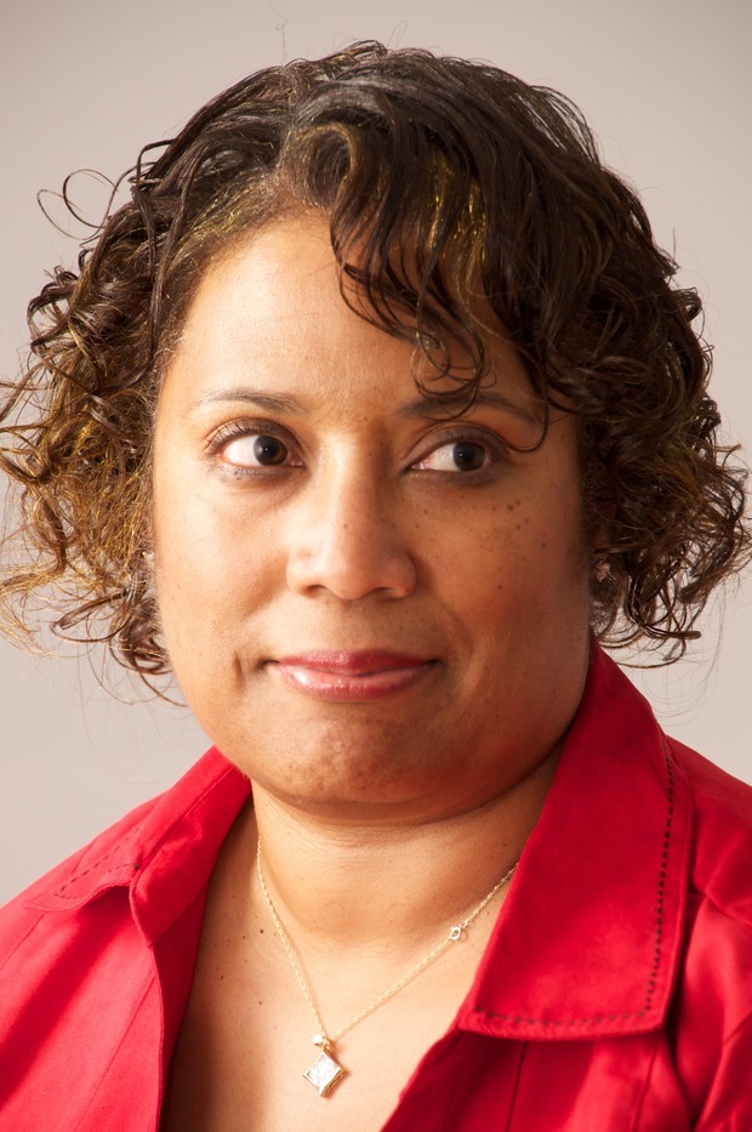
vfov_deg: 8.1
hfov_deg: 5.4
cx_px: 376
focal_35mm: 255
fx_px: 8007
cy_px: 566
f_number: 6
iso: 640
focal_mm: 170
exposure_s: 1/100
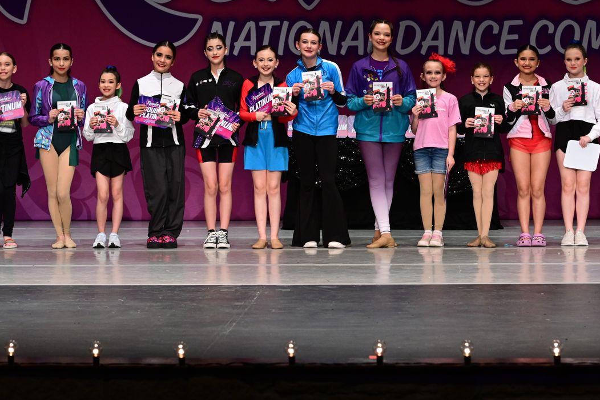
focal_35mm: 117
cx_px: 281
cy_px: 120
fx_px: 1950
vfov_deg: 11.7
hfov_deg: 17.5
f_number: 5.6
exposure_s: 1/400
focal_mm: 82
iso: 2500
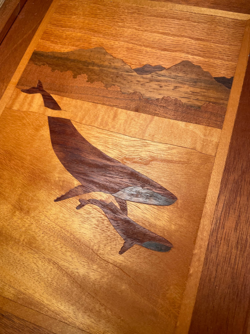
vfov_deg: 67.3
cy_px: 167
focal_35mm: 26
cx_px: 125
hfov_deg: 53.1
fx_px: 250
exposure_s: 1/120
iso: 100
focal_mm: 4.2
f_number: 1.6
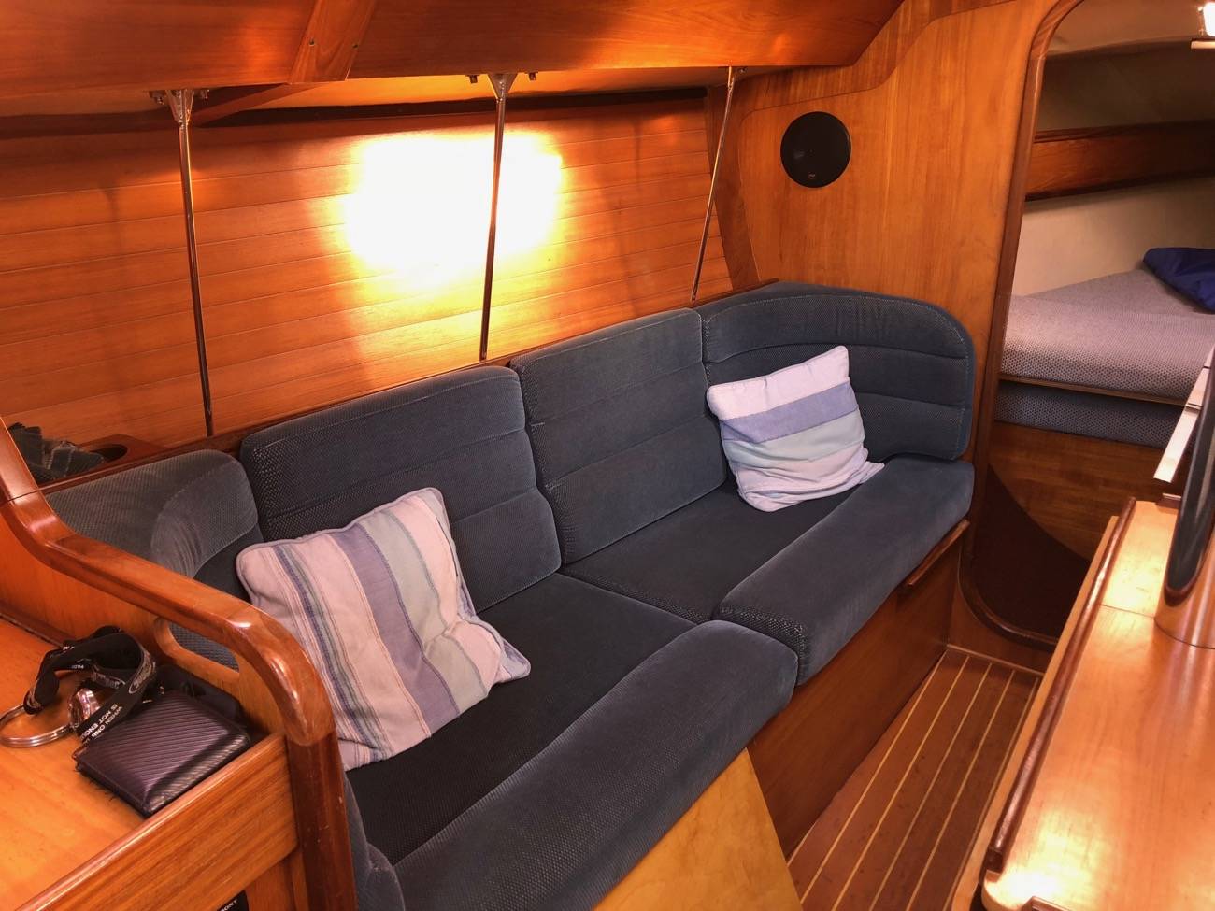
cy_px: 456
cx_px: 608
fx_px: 1018
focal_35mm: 29
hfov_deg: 61.7
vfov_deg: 48.2
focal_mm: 3.99
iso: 50
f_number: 1.8
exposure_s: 1/17
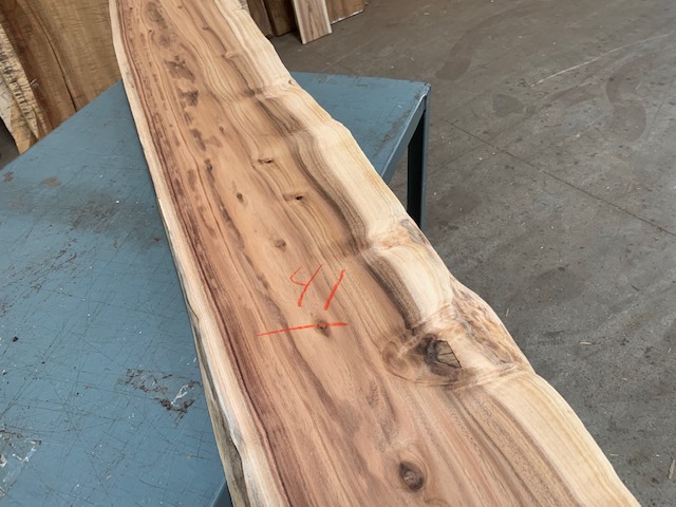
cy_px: 254
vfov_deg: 53.1
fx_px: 508
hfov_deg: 67.3
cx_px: 338
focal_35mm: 26
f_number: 1.8
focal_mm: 4.25
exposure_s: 1/60
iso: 100
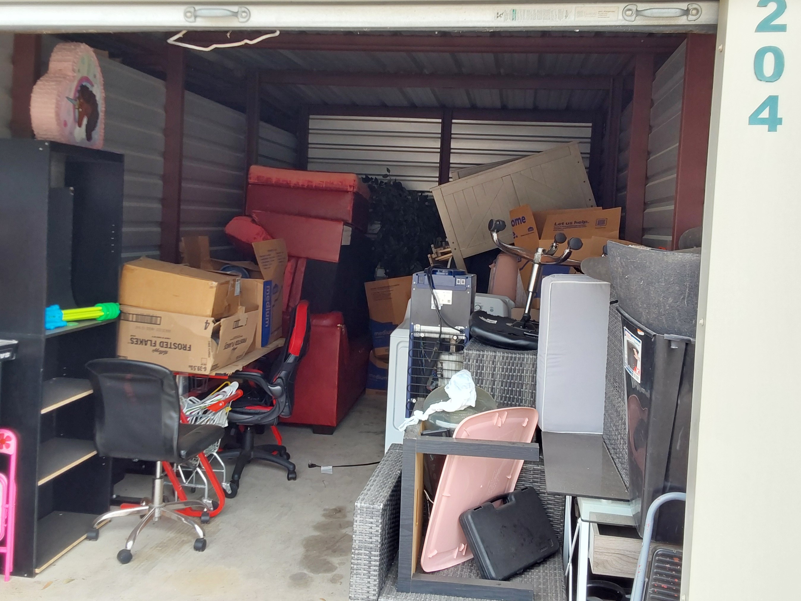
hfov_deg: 54.0
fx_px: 787
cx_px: 400
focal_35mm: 34
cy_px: 251
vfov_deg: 41.7
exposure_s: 1/241
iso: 50
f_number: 1.9
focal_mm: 2.91
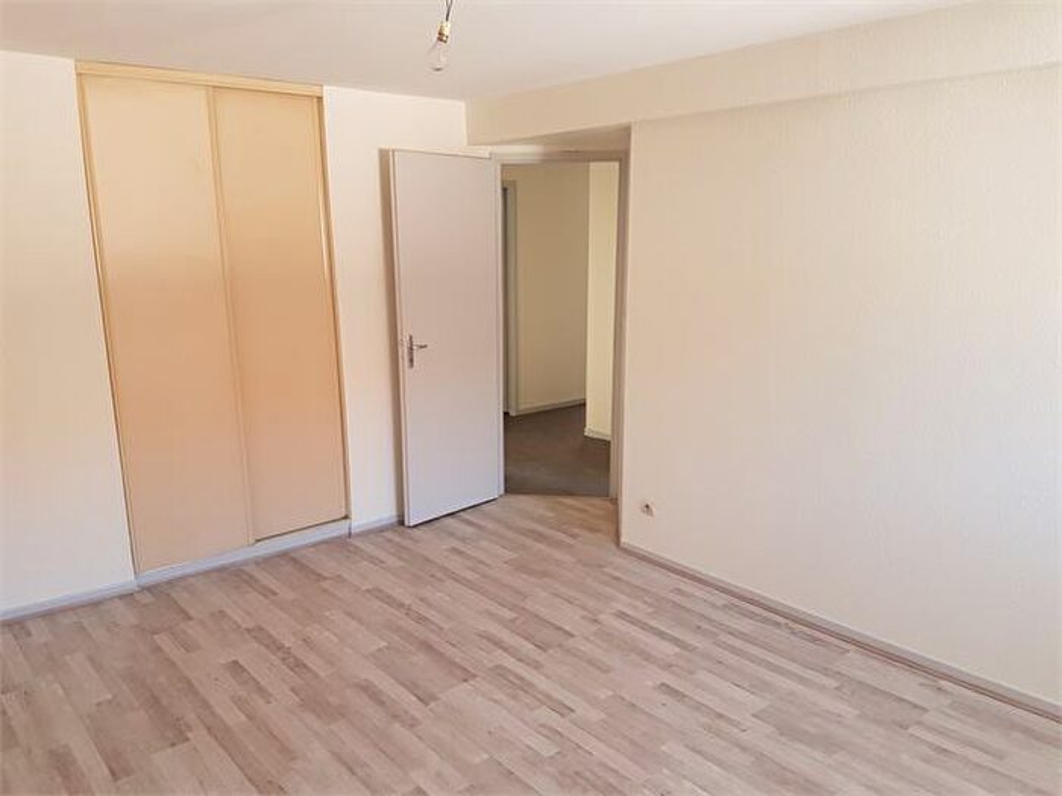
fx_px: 798
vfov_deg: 53.1
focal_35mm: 26
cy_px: 398
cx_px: 531
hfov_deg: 67.3
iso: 100
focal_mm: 4.2
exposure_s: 1/50
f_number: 1.7
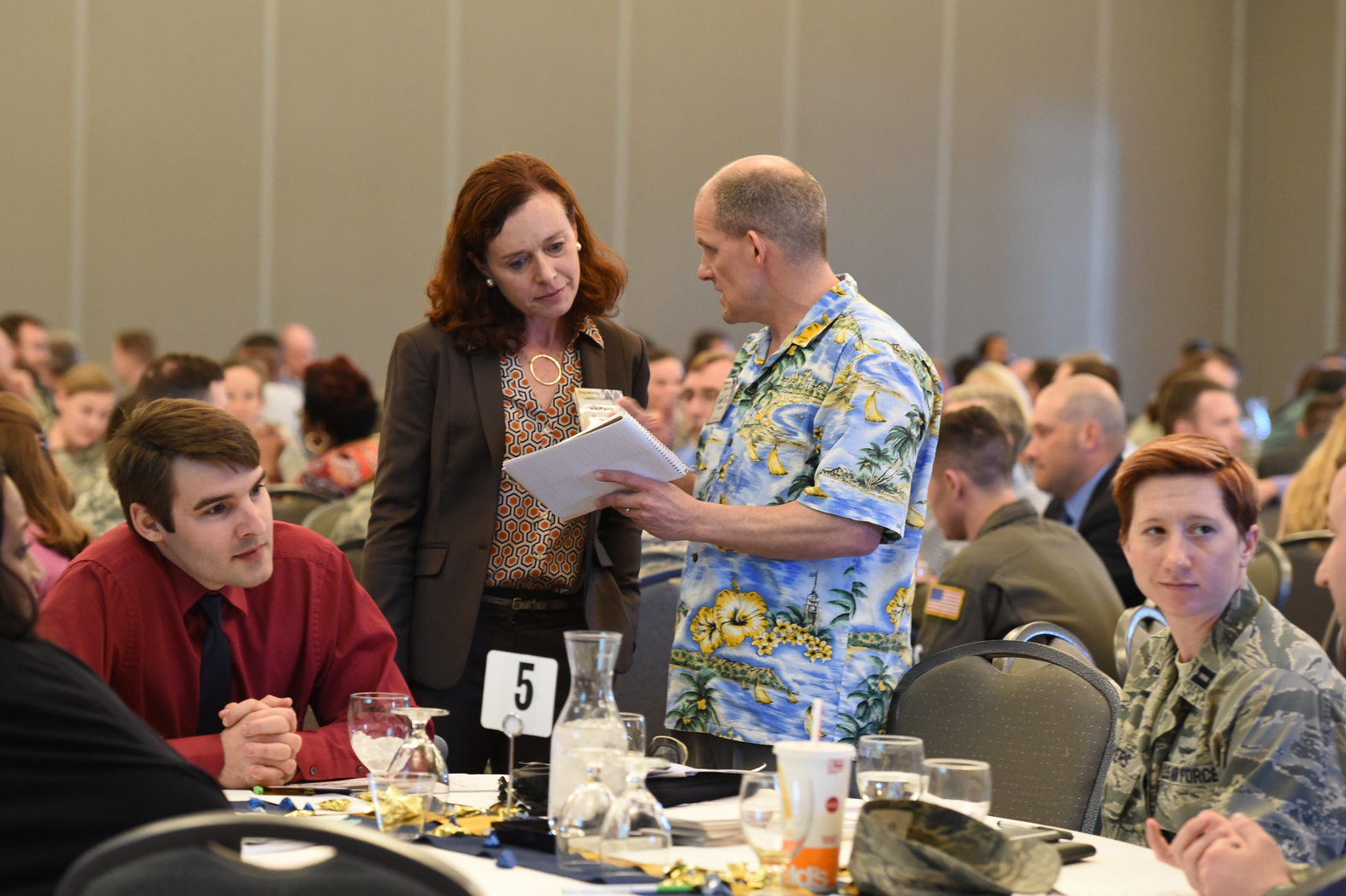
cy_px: 450
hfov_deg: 16.4
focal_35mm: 125
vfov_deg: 11.0
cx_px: 583
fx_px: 4671
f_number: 4
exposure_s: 1/60
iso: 4000
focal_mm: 110
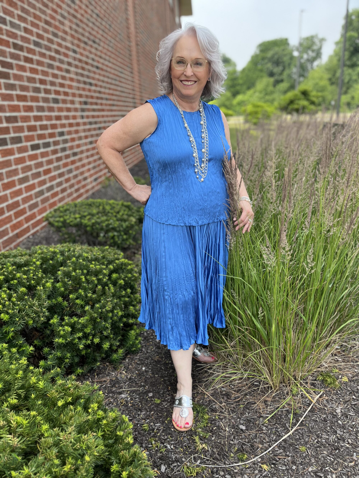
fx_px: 360
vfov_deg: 67.3
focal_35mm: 26
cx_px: 180
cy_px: 239
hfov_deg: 53.1
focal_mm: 5.1
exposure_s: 1/727
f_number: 1.6
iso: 50
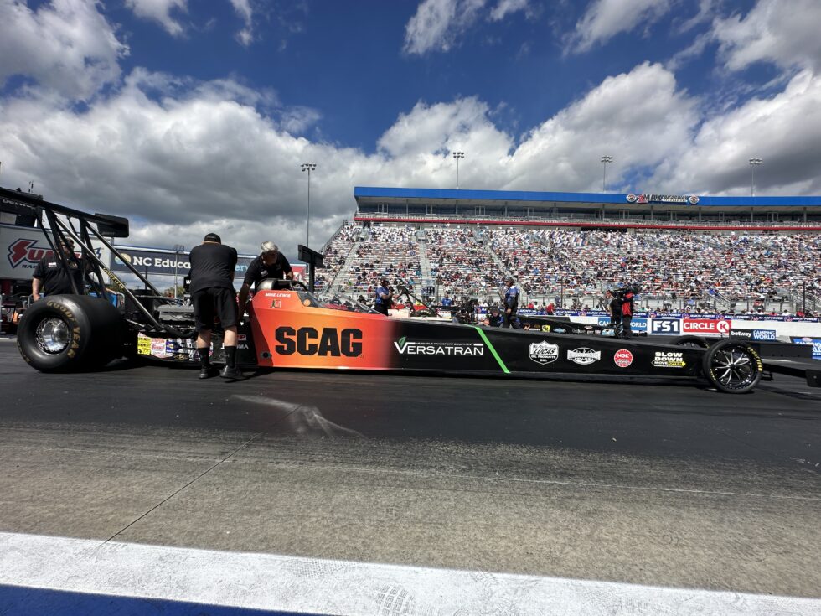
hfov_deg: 102.1
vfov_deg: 85.7
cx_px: 410
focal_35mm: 14
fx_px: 332
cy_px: 308
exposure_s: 1/2959
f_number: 2.2
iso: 50
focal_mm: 2.22
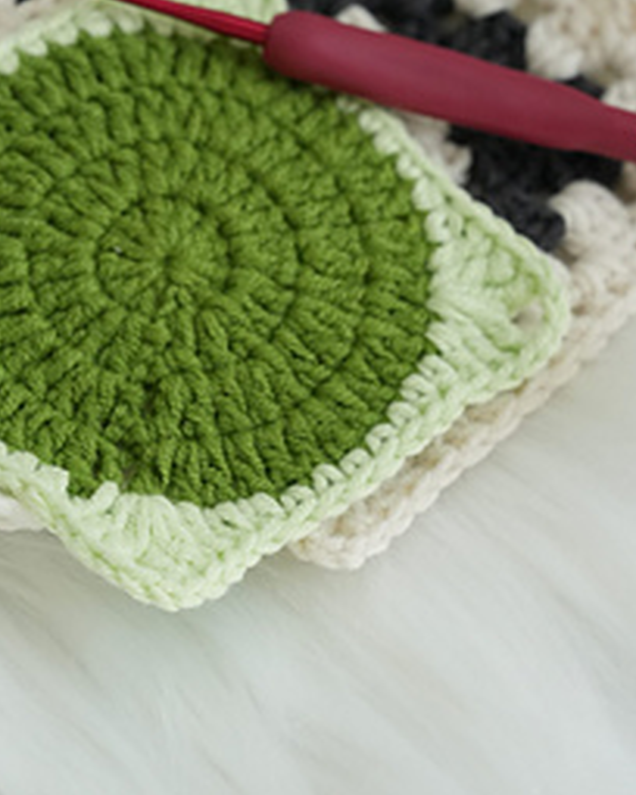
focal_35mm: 129
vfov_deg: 14.9
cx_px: 195
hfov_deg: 11.9
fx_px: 3035
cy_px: 196
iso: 3200
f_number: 6.3
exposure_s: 1/400
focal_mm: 70
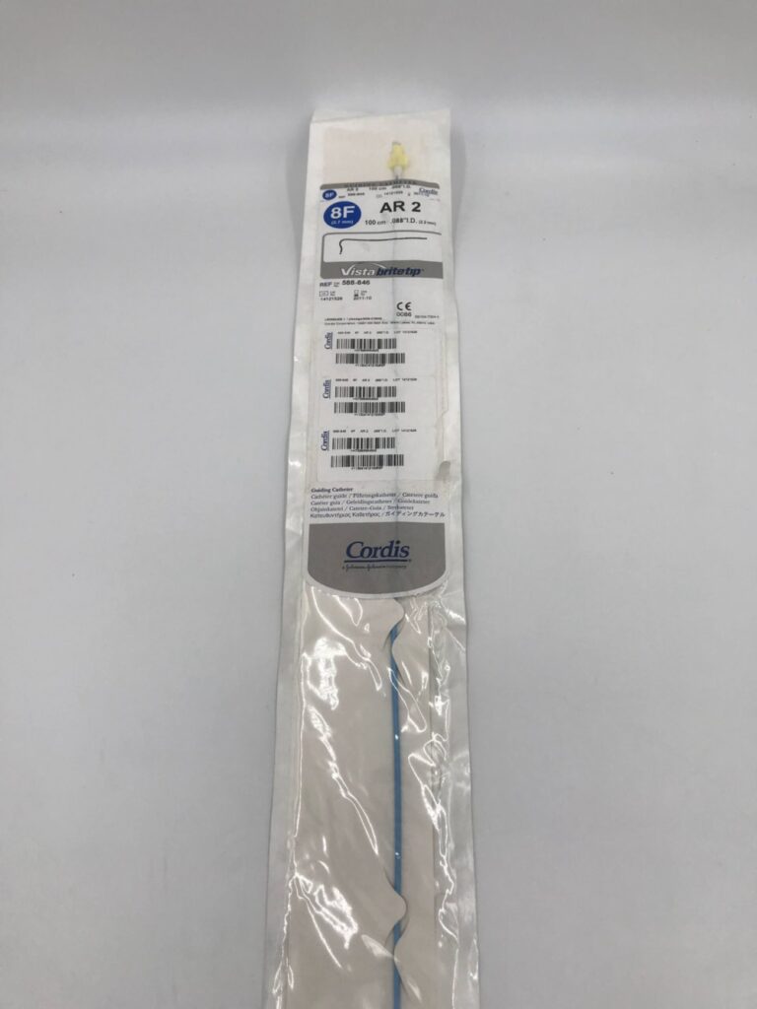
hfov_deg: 49.7
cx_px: 378
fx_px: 816
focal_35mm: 28
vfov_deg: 63.4
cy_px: 504
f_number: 1.8
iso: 20
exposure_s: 1/297
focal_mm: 3.99
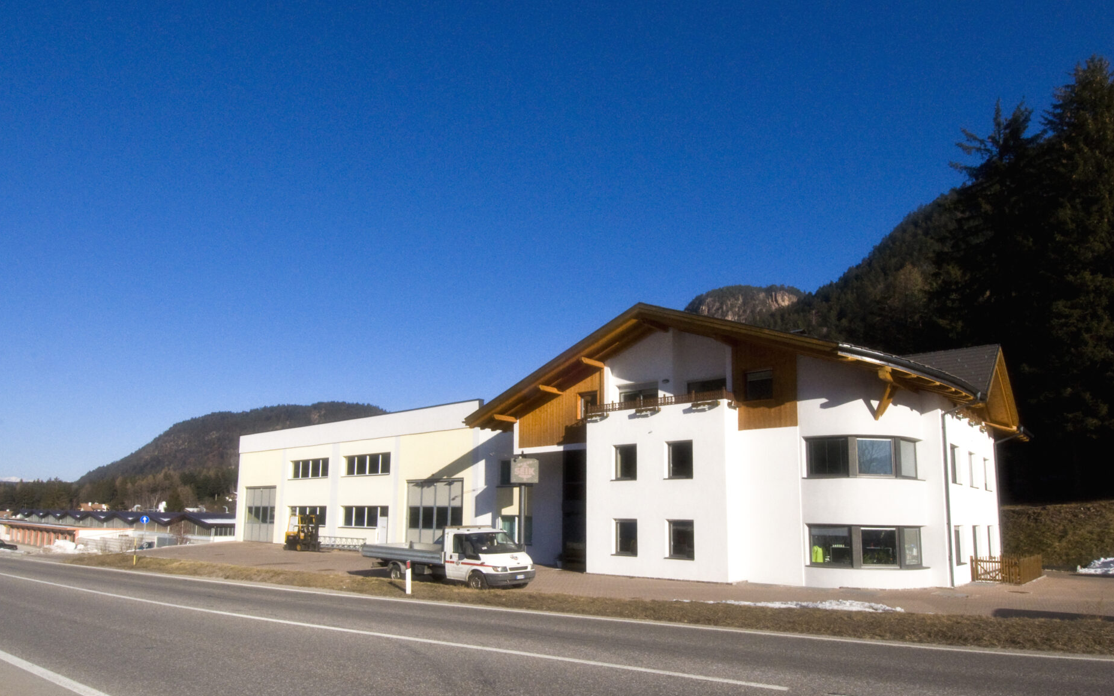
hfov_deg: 83.6
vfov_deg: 58.4
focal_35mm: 21
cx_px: 572
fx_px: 623
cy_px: 344
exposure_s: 1/640
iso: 2000
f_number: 22
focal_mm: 13
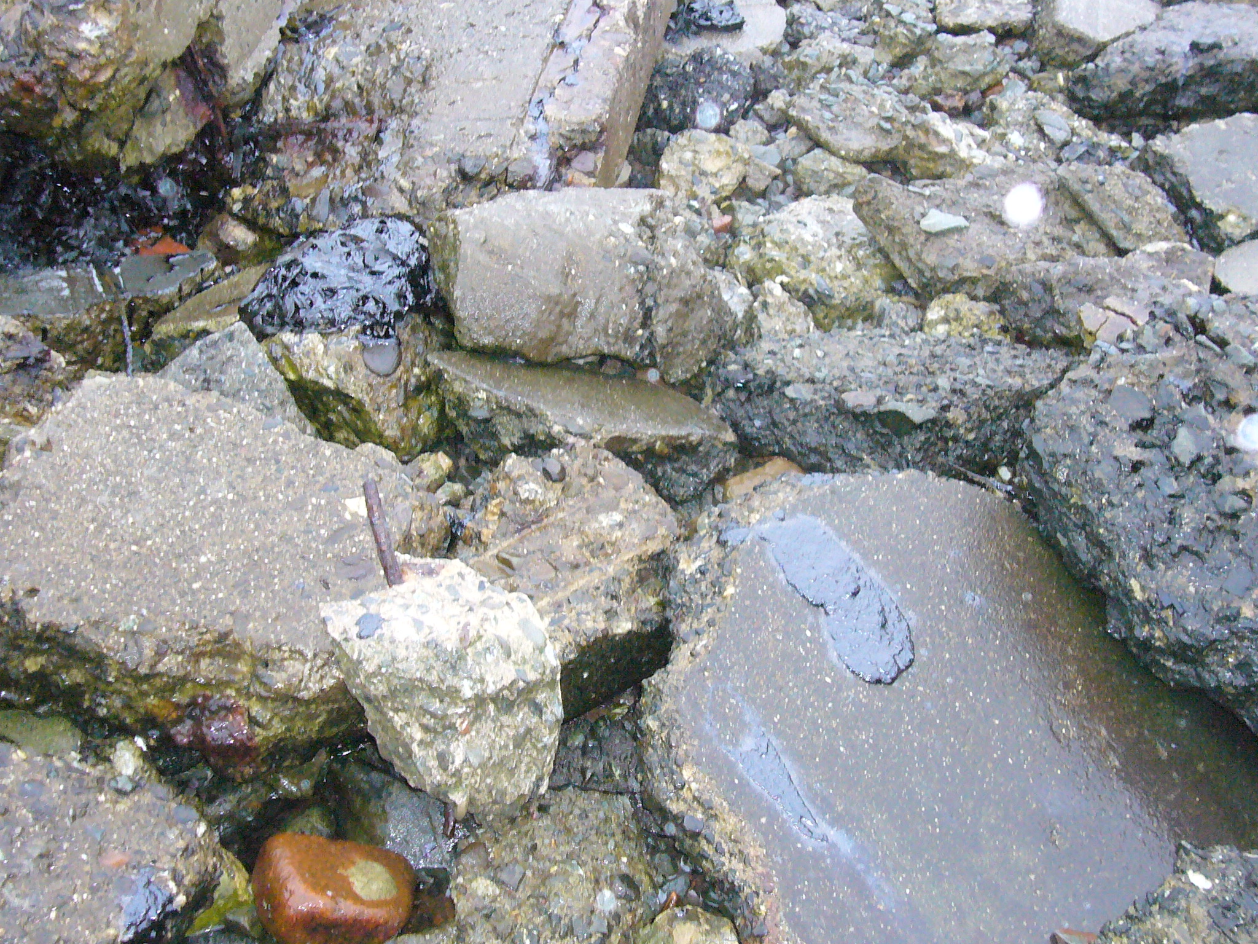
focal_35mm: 53
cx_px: 629
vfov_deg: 27.5
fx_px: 1926
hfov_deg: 36.2
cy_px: 472
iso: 320
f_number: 3.2
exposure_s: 1/30
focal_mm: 6.4
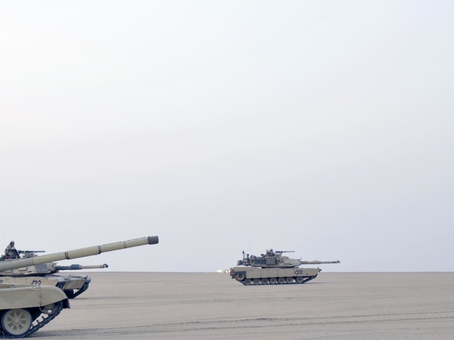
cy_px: 239
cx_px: 118
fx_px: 1128
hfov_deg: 22.6
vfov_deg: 17.1
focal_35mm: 86
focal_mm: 34
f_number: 3.5
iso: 320
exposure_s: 1/50
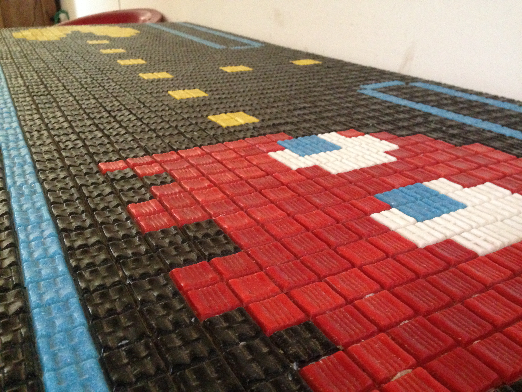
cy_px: 196
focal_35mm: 33
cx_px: 261
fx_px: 498
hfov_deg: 55.4
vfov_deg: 42.9
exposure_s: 1/15
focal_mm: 4.12
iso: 640
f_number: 2.4
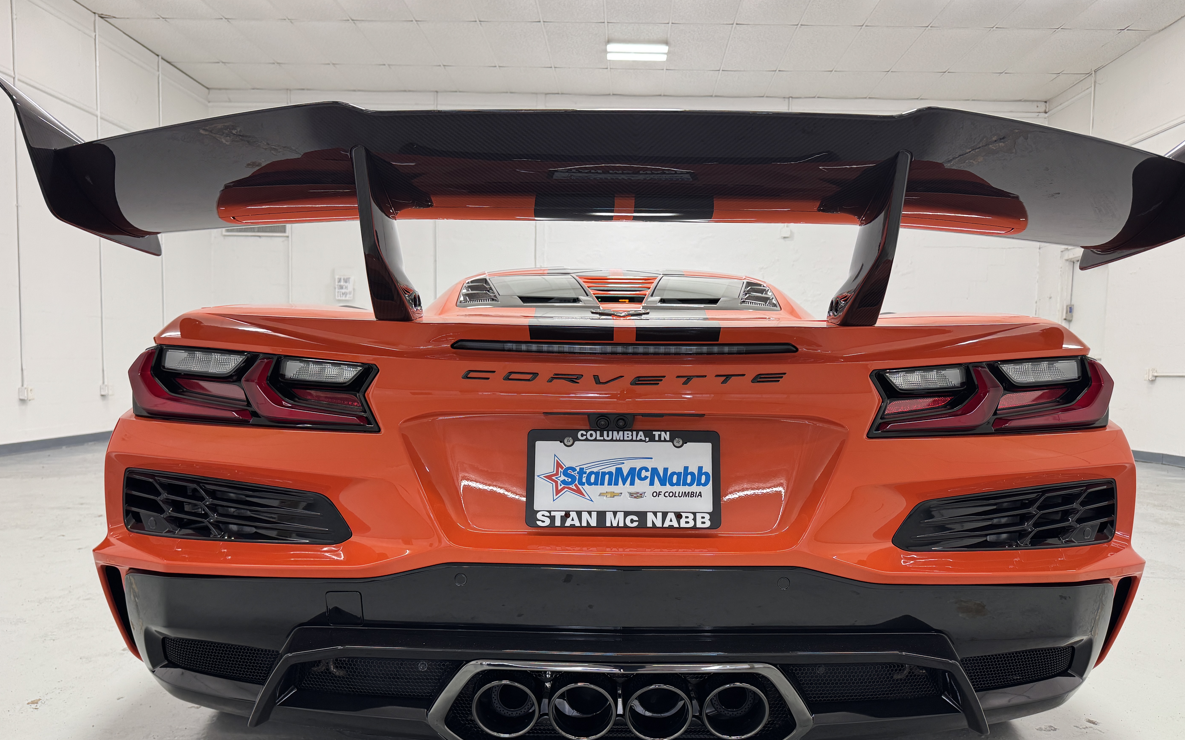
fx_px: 840
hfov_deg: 70.4
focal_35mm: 26
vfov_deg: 47.4
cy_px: 431
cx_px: 603
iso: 125
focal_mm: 6.76
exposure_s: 1/120
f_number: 1.78
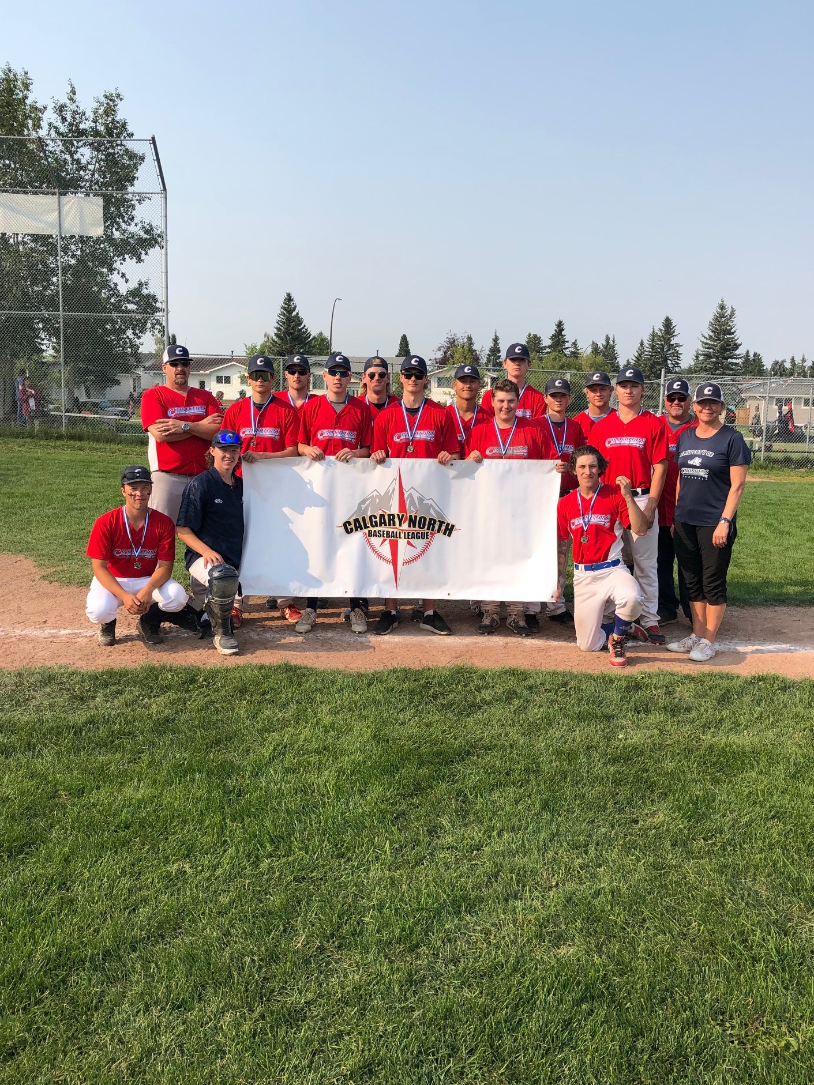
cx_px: 414
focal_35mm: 30
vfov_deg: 60.0
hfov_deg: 46.8
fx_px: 941
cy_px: 538
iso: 20
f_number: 1.8
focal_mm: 3.99
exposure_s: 1/1715
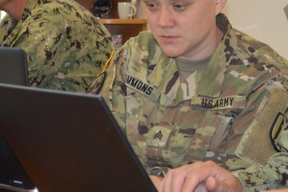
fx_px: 1199
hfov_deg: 13.7
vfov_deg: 9.1
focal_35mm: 150
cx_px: 162
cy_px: 6
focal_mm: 40
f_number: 5.3
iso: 720
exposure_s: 1/60
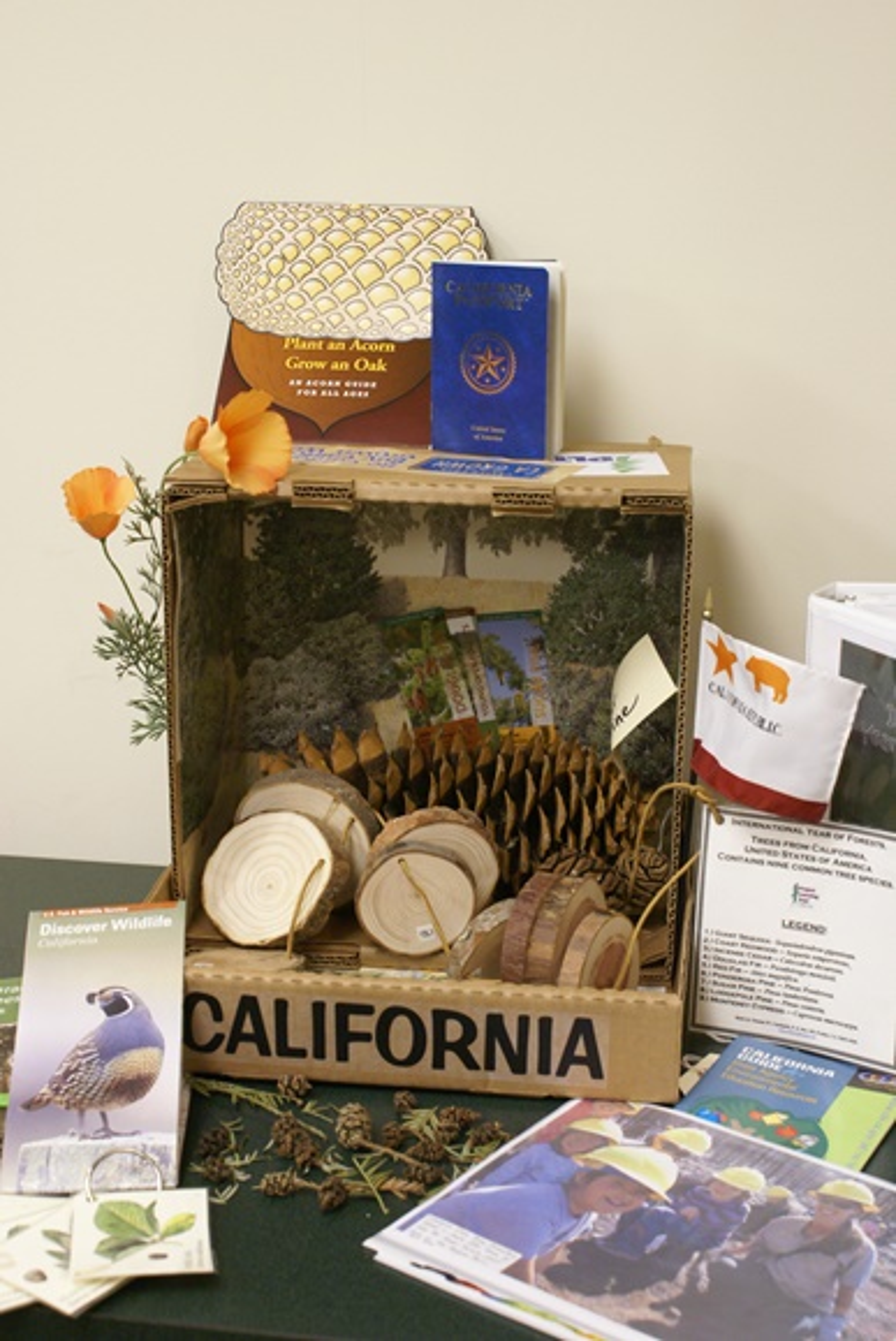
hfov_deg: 25.8
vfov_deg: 37.8
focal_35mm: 52
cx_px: 448
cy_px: 670
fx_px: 1956
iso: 400
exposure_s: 1/20
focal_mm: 35
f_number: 5.6
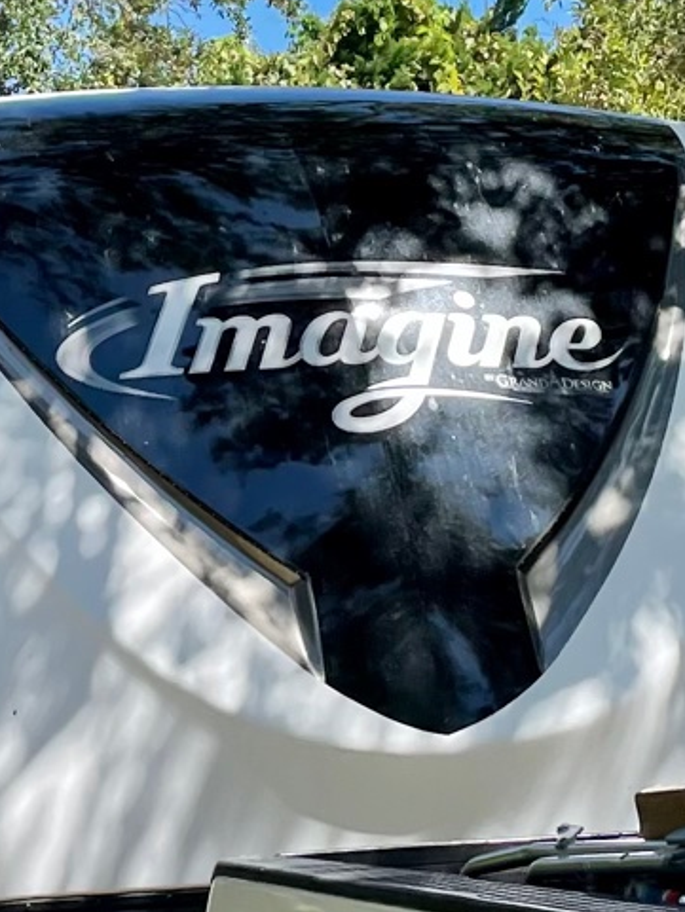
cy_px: 337
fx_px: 2875
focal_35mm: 109
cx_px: 28
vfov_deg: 18.0
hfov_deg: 13.4
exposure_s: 1/1208
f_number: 1.6
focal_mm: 4.2
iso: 32
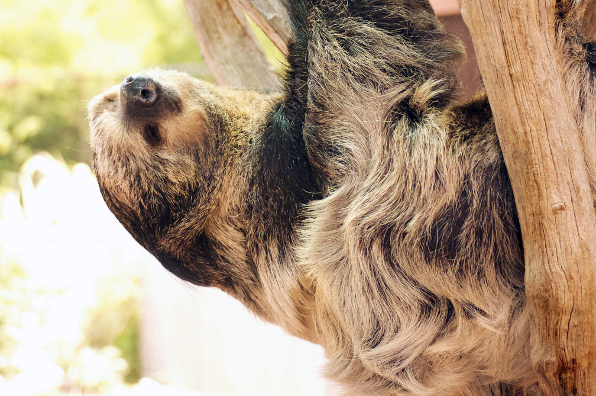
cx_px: 181
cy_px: 113
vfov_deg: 11.5
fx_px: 1964
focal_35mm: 119
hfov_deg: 17.2
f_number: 4
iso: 1600
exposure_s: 1/800
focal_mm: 55
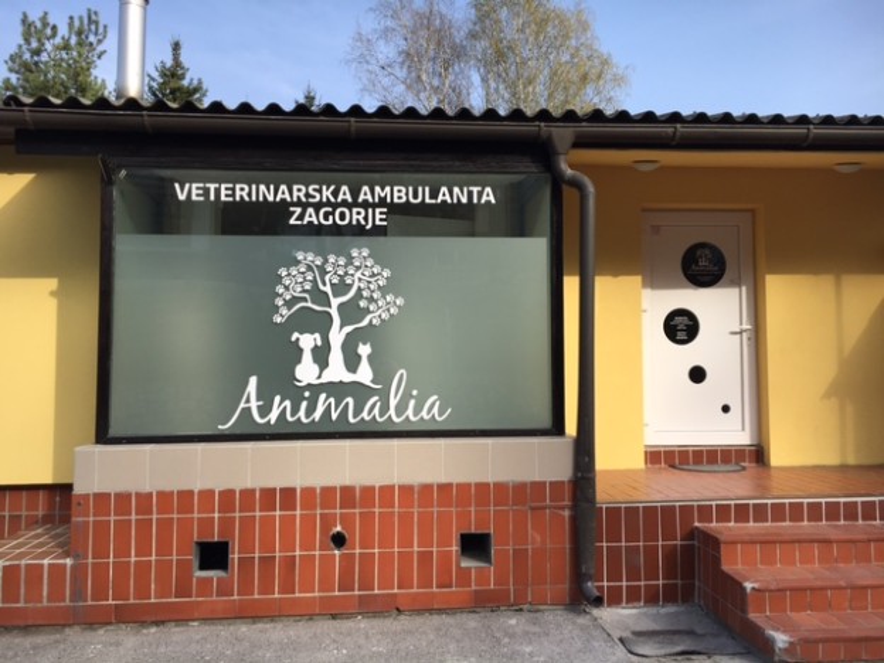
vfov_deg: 48.2
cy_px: 332
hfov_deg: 61.7
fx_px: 741
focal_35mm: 29
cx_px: 442
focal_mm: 4.15
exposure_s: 1/962
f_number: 2.2
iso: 25
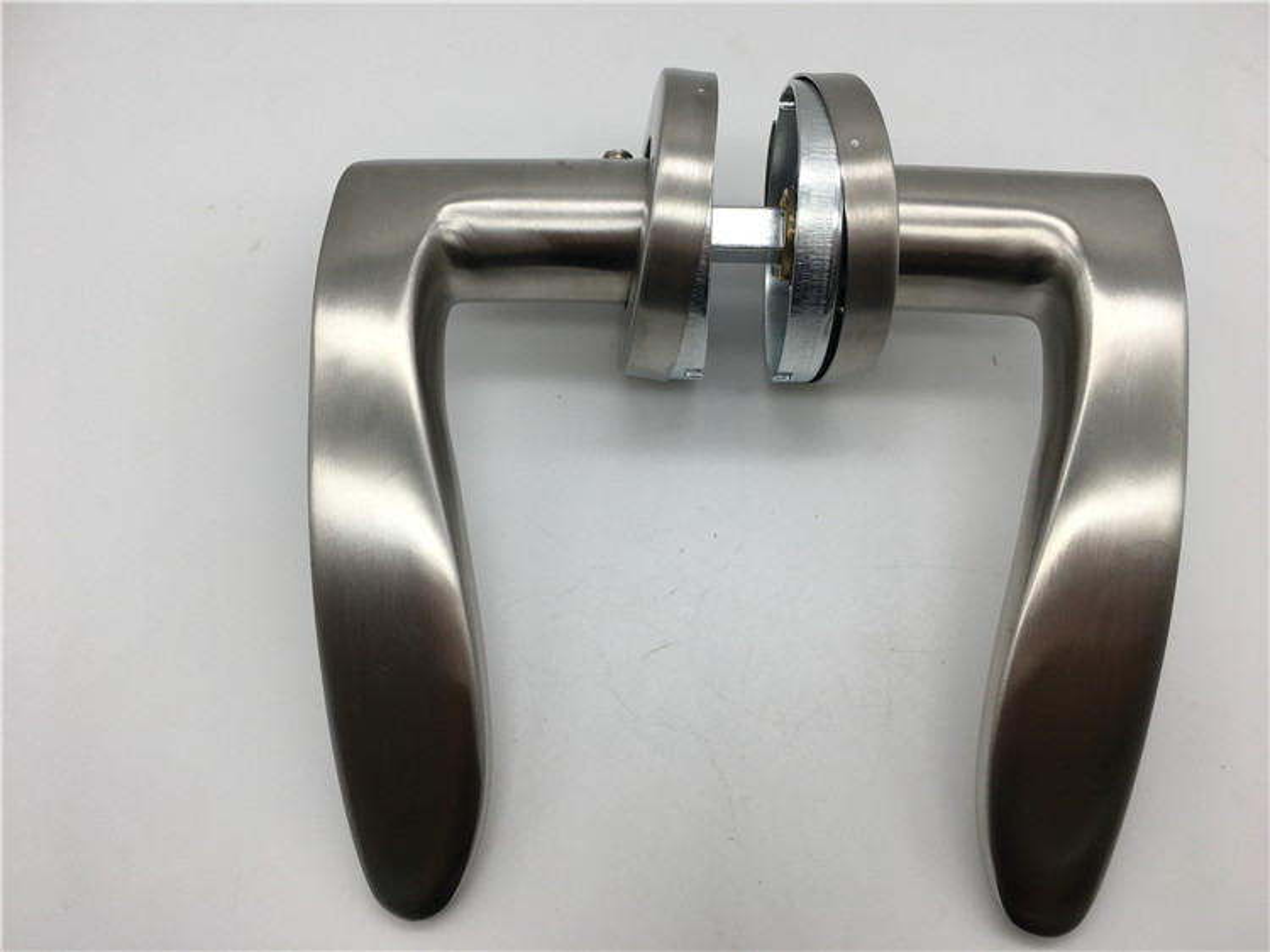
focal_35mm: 29
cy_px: 476
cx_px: 635
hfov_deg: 61.7
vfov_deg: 48.2
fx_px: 1064
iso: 25
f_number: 2.2
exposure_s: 1/351
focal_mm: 4.15
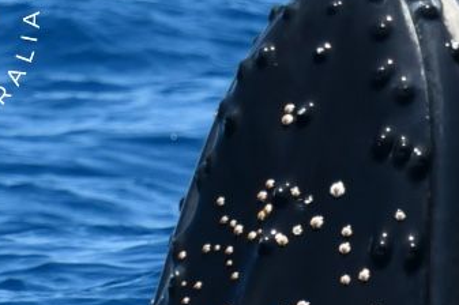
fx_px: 27245
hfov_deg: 1.0
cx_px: 332
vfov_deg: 0.6
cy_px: 247
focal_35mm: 2139
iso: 400
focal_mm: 600
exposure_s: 1/1600
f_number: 6.3
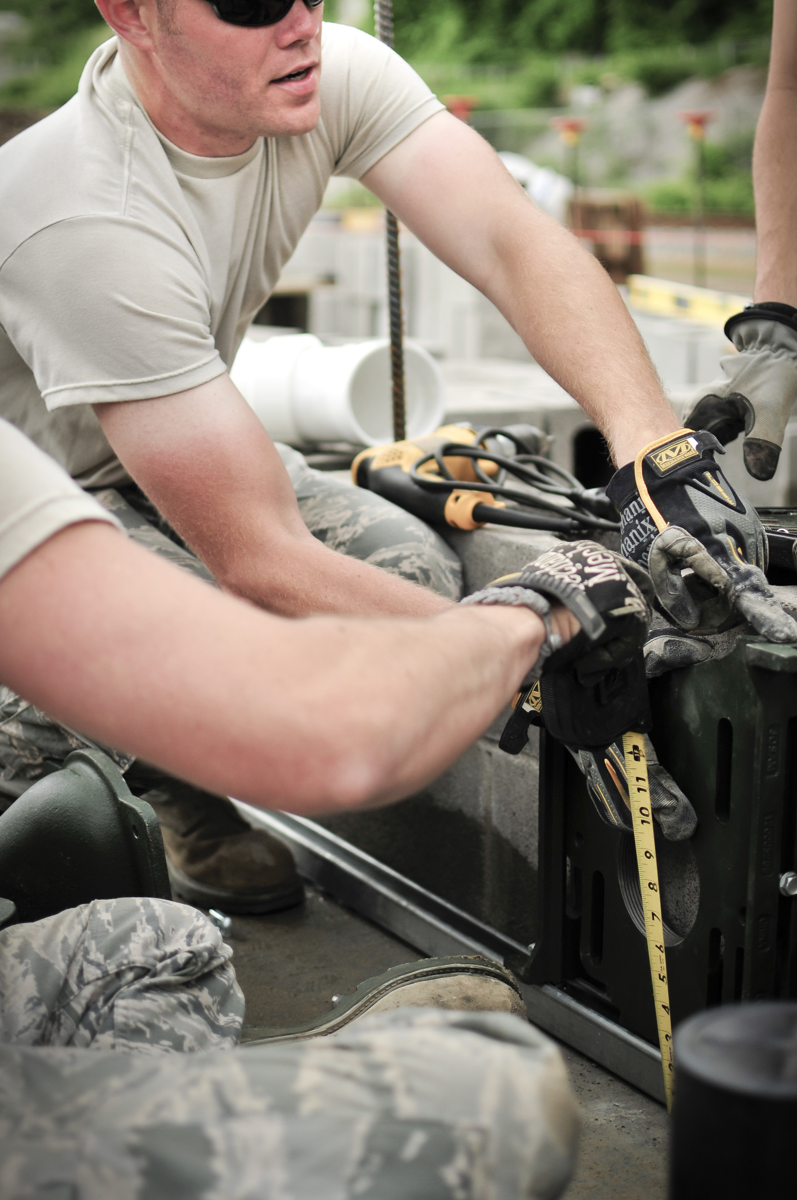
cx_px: 411
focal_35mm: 61
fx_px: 2017
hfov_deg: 22.4
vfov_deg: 33.1
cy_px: 567
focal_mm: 35
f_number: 2
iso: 200
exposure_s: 1/1250
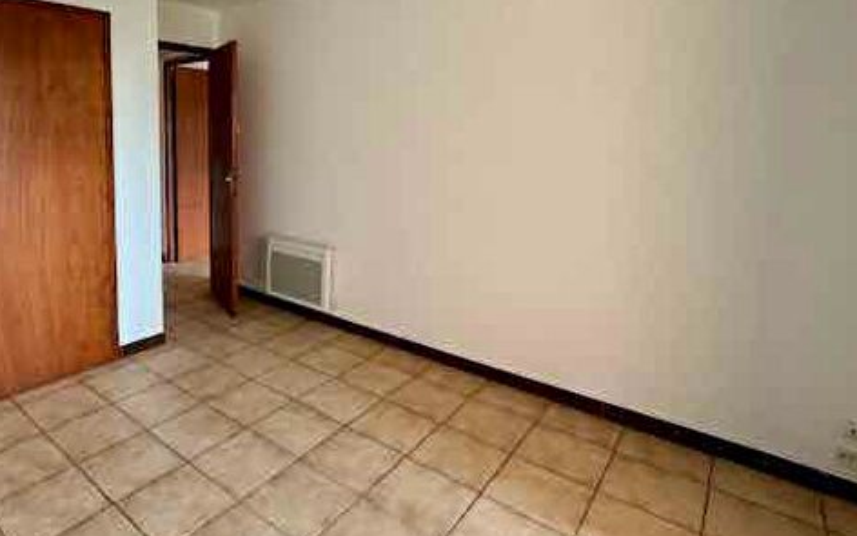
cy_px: 181
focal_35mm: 22
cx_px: 305
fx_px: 514
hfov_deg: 77.7
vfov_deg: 54.0
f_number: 2.2
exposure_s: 1/99
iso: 250
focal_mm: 2.22
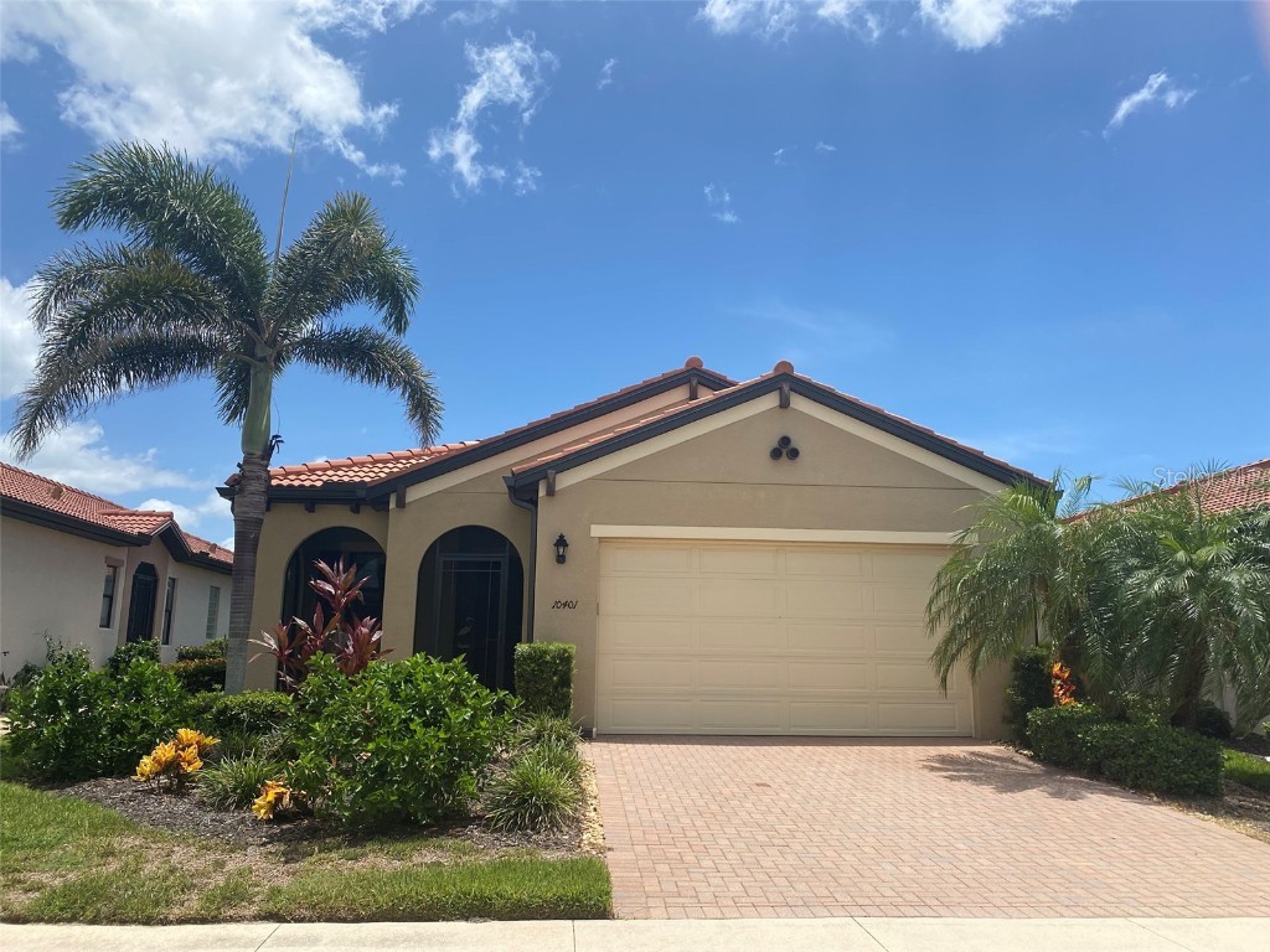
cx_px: 635
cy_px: 476
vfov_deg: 53.1
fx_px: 954
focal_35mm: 26
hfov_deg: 67.3
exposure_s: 1/3984
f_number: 1.8
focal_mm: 4.25
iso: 32
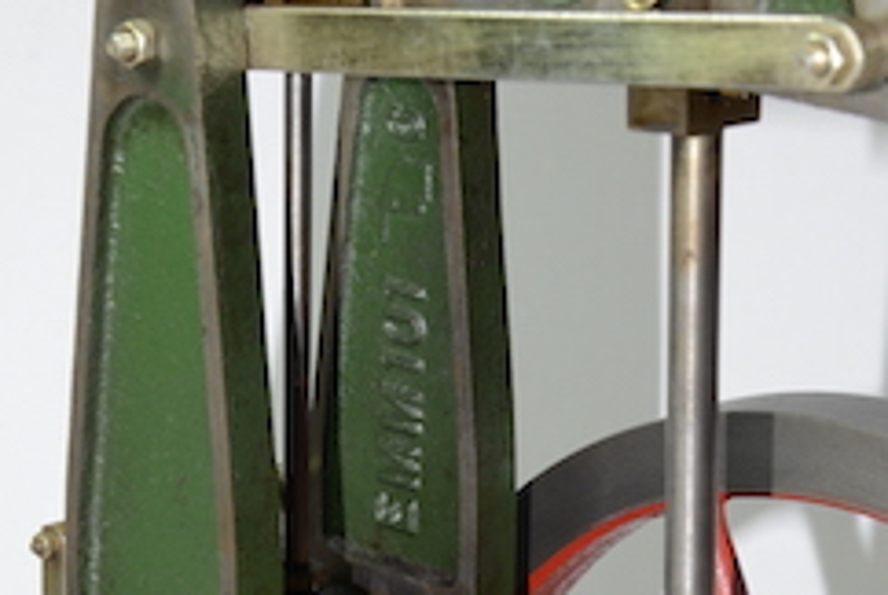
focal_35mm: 126
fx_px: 3112
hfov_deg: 16.2
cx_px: 459
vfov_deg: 10.9
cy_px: 441
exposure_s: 1/60
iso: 800
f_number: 13
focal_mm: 50
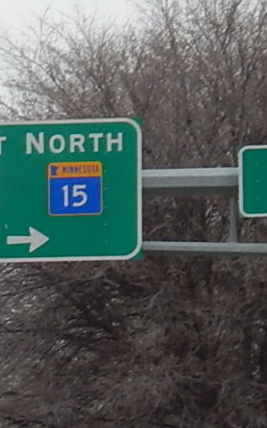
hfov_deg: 3.0
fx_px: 4920
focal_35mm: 422
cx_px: -949
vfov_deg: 4.9
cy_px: 839
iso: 125
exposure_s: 1/200
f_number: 4.1
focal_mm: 12.3
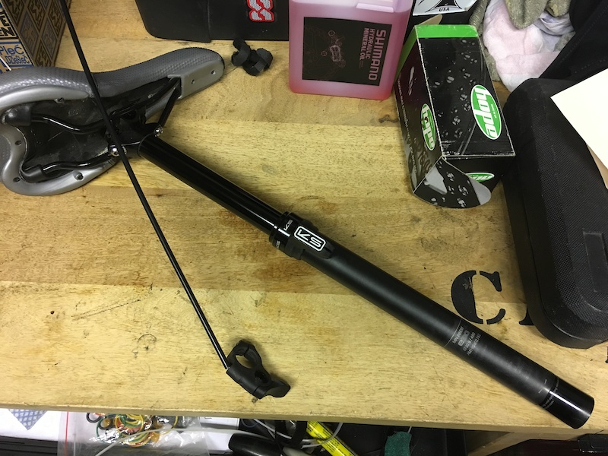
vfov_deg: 48.2
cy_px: 228
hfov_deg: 61.7
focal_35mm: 29
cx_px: 304
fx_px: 509
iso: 160
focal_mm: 4.15
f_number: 2.2
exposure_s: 1/33
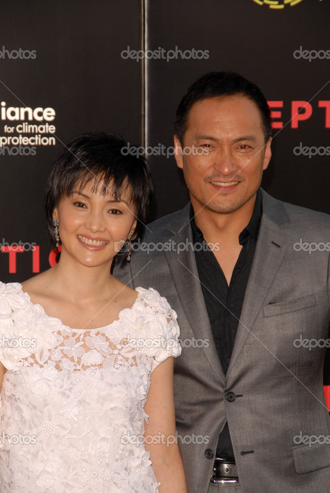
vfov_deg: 11.8
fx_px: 2385
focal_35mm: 174
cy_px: 246
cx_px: 165
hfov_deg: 7.9
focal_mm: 116
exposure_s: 1/200
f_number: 8
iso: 200
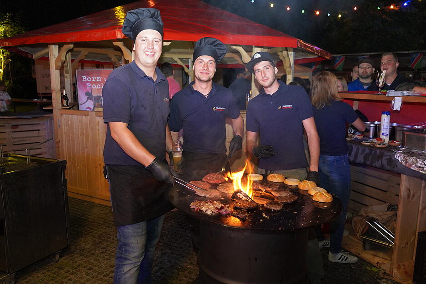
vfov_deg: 46.4
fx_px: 331
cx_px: 213
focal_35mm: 28
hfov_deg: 65.5
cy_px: 142
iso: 6400
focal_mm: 28
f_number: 3.5
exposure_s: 1/80
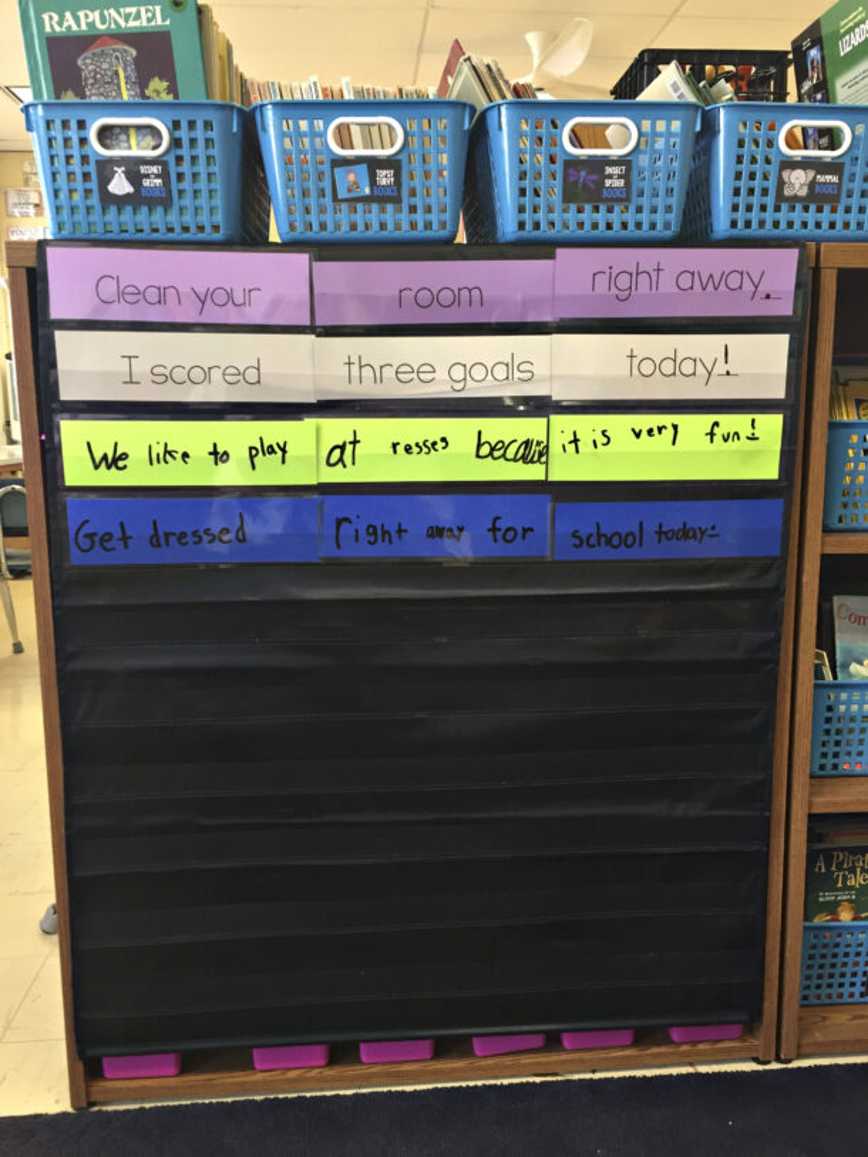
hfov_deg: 48.2
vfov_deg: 61.7
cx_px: 434
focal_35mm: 29
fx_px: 969
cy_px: 578
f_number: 2.2
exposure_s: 1/30
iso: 80
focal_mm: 4.15
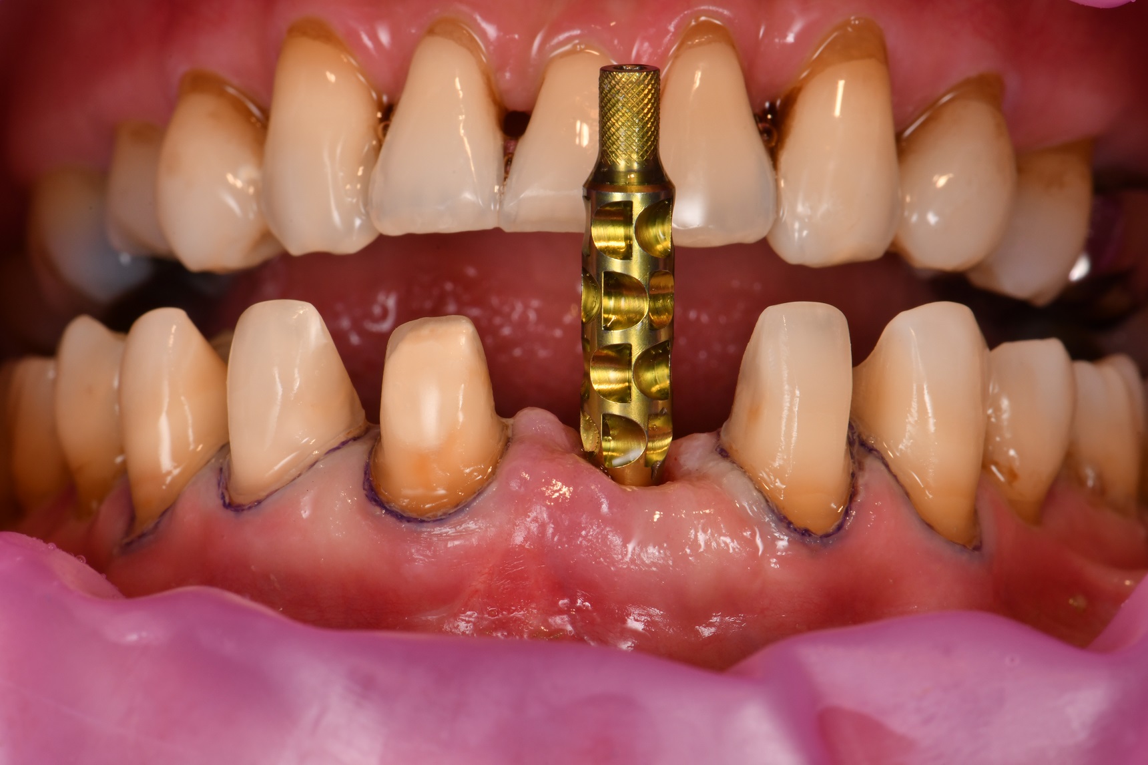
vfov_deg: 10.9
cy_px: 382
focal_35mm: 126
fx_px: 4017
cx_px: 574
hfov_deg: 16.3
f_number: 32
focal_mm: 105
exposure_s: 1/160
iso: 200
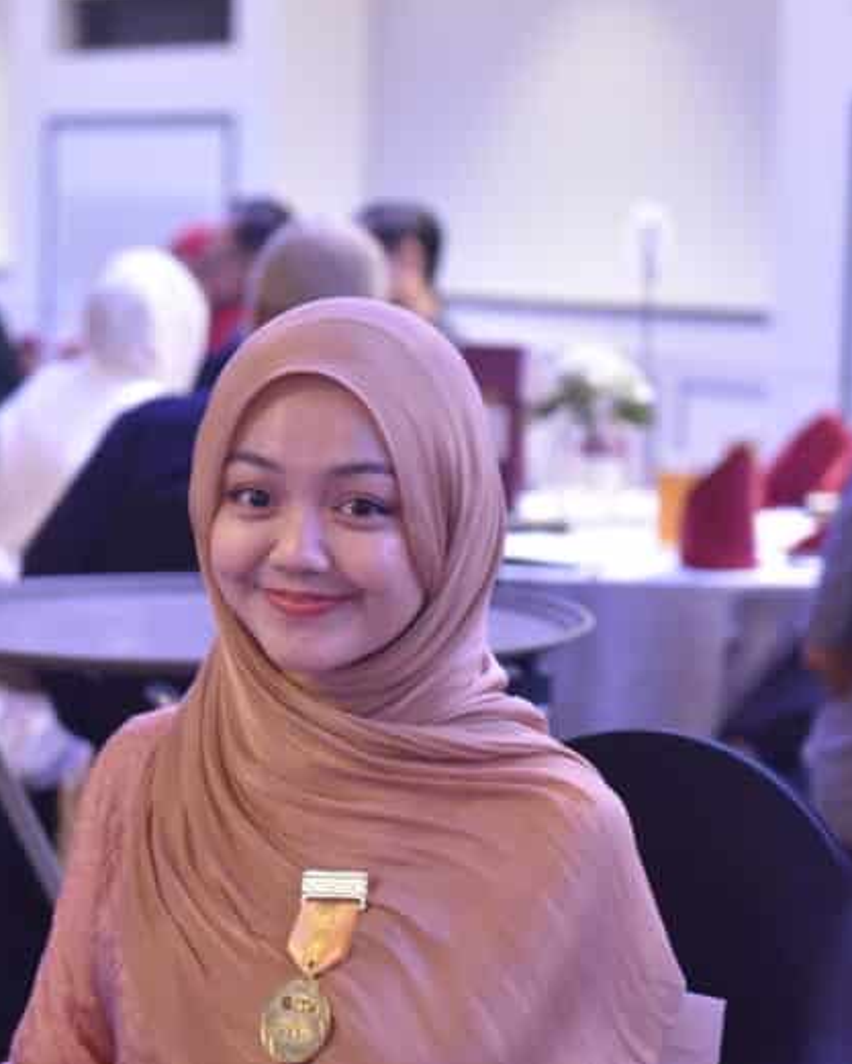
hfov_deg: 14.4
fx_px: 3372
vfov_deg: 17.9
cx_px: 319
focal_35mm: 107
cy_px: 551
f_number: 3.2
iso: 4000
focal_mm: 58
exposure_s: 1/80
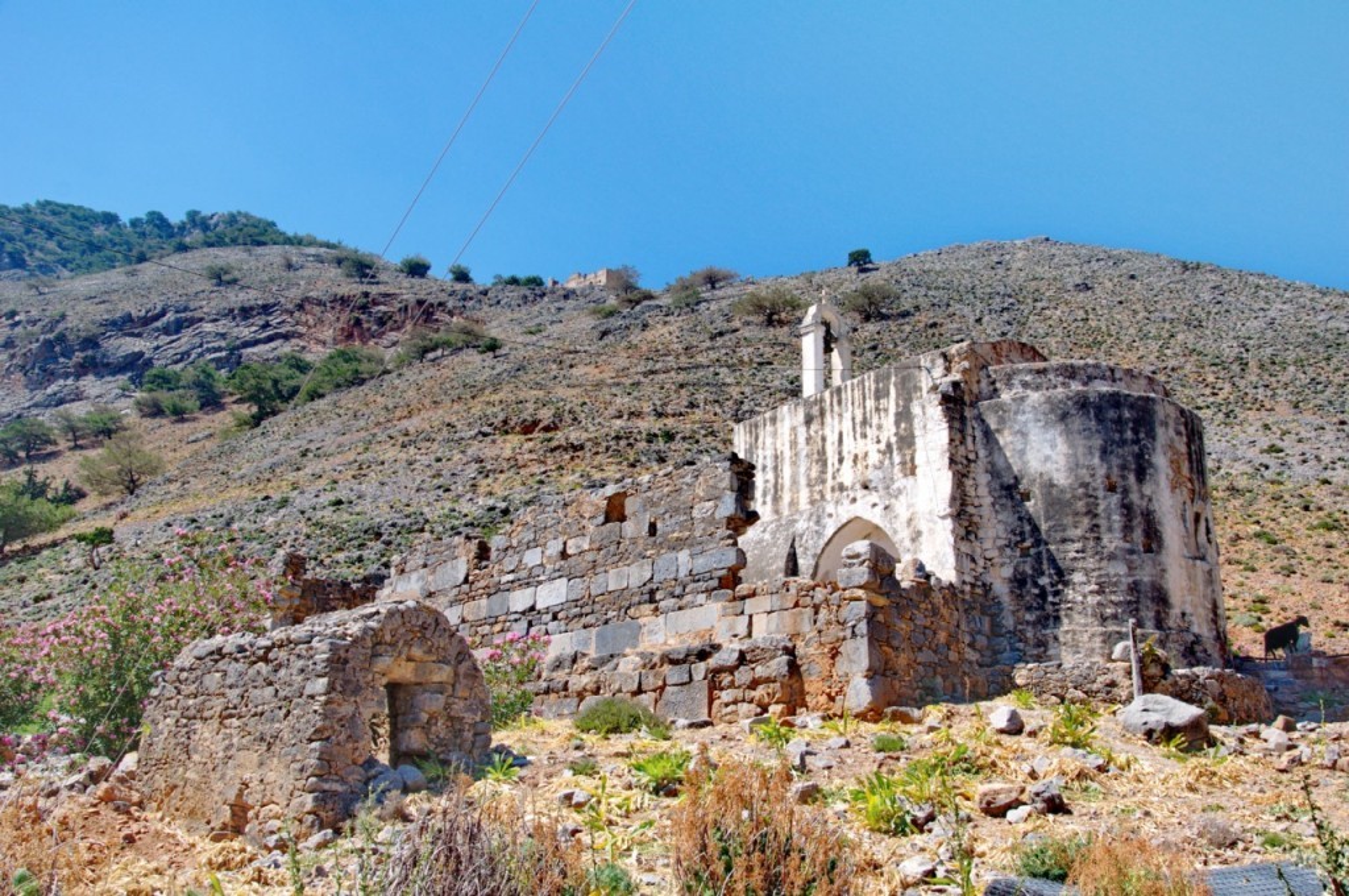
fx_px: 1235
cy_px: 448
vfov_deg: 39.9
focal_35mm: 33
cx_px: 674
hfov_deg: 57.3
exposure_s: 1/160
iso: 200
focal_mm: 22
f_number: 10
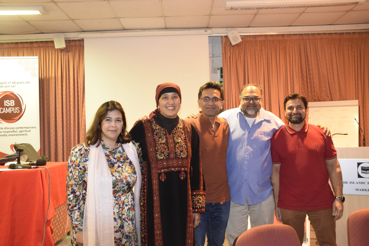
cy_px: 123
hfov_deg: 55.1
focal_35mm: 34
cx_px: 184
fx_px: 354
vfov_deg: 38.4
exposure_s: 1/60
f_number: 5.6
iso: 3200
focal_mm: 23
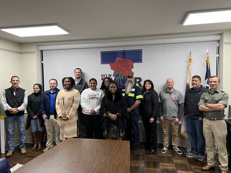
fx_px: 174
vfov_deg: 53.1
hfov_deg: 67.3
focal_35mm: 26
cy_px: 86
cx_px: 116
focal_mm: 5.7
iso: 80
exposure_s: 1/60
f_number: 1.5
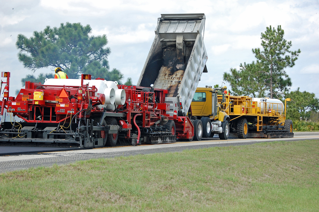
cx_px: 160
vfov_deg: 12.2
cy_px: 106
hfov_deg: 18.2
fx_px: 996
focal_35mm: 112
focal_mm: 75
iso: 200
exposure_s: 1/500
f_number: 5.6
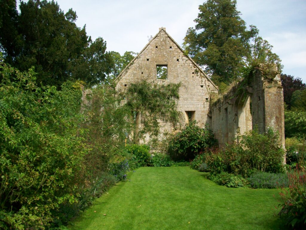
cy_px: 115
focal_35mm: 32
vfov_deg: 44.2
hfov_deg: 56.8
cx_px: 153
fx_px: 283
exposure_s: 1/640
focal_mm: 5.7
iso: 64
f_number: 2.8
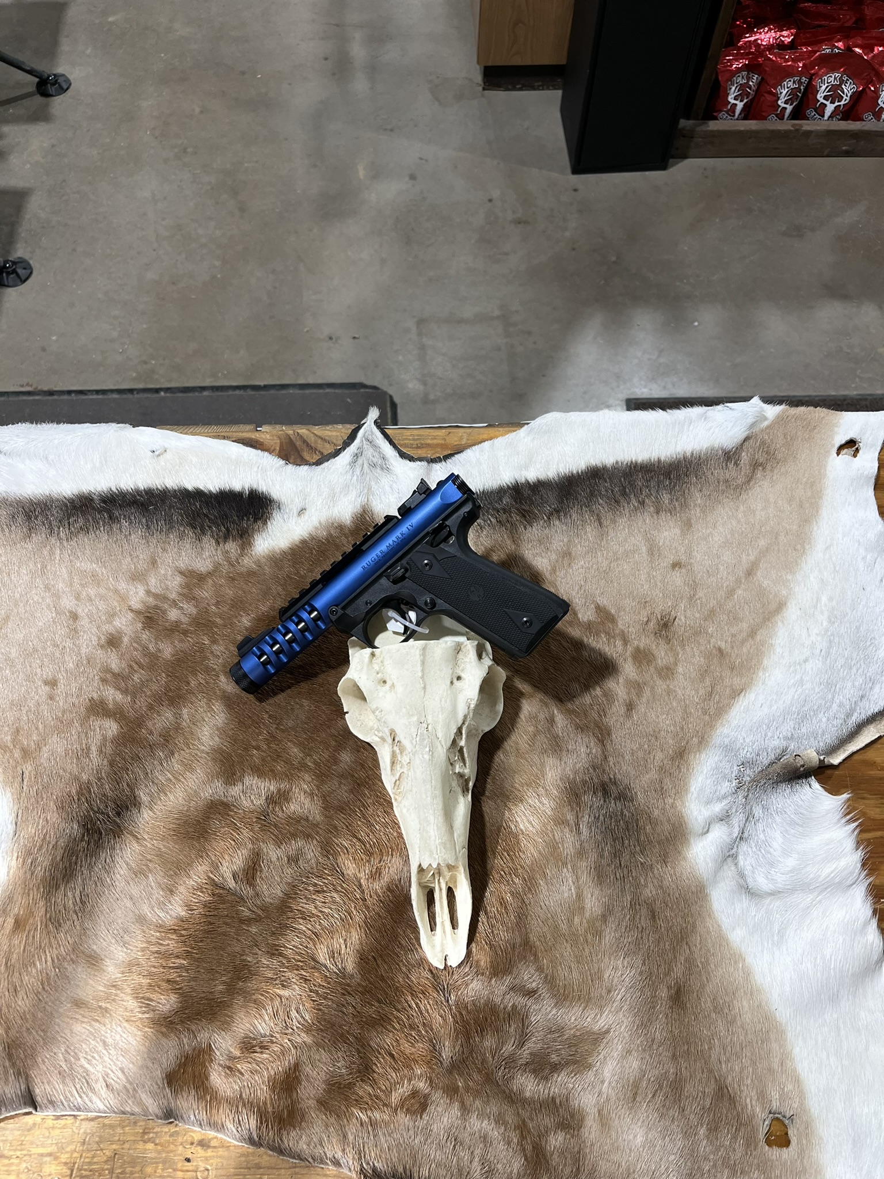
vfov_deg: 67.3
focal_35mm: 26
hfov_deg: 53.1
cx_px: 442
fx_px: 885
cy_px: 590
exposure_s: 1/120
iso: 80
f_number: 1.6
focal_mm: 5.1
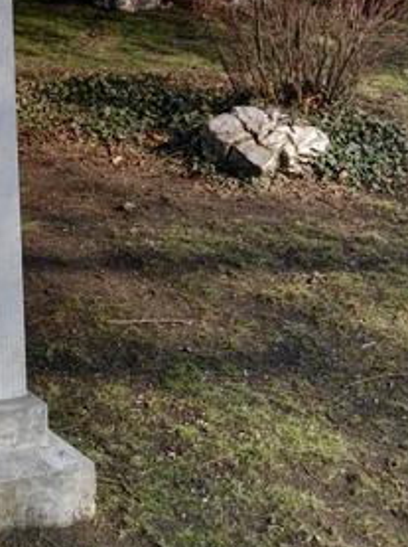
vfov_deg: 22.5
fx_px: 1276
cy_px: -91
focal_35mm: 81
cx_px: -118
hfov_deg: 17.1
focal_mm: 2.96
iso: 64
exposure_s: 1/981
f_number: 2
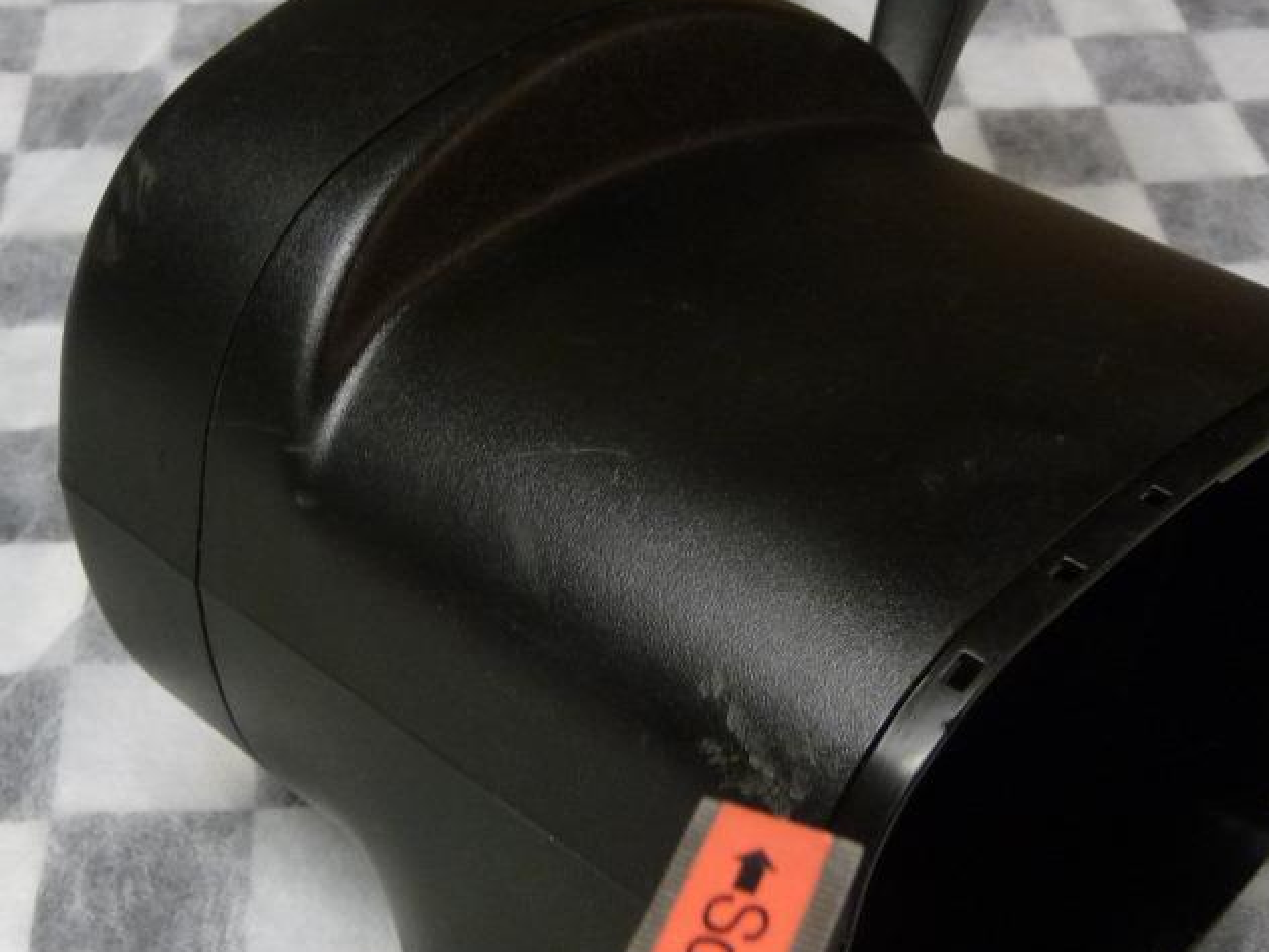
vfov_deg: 27.9
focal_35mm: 52
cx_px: 709
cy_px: 622
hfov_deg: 36.8
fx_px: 1907
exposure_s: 1/30
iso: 200
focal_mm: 4.7
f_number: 3.3
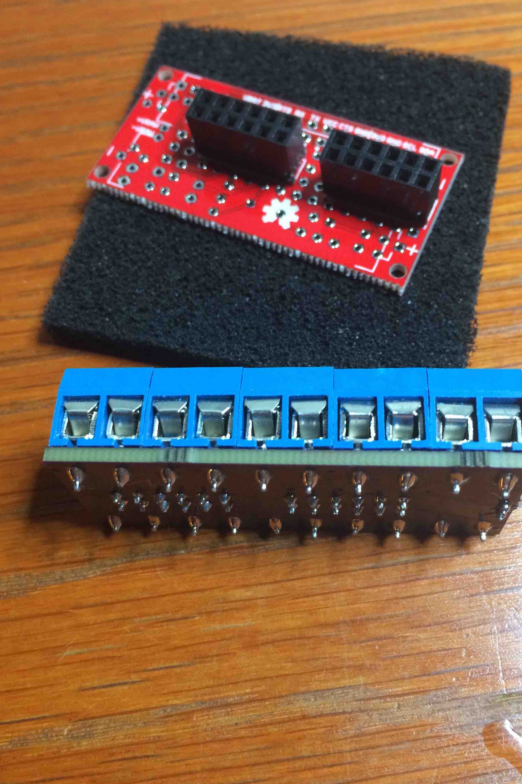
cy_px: 401
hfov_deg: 38.8
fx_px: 740
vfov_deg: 55.8
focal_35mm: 34
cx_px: 289
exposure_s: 1/33
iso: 250
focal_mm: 4.15
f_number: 2.2
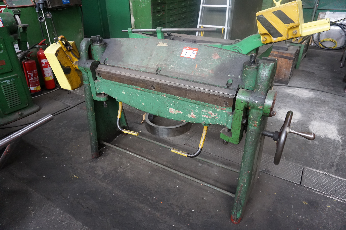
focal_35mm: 24
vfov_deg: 53.1
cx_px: 173
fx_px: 231
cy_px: 115
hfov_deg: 73.7
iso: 1250
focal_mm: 16
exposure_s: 1/160
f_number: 4
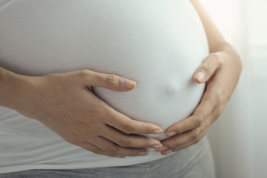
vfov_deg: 4.2
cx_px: 151
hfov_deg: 6.2
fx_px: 2448
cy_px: 67
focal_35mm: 330
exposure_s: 1/200
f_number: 3.5
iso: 500
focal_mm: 200
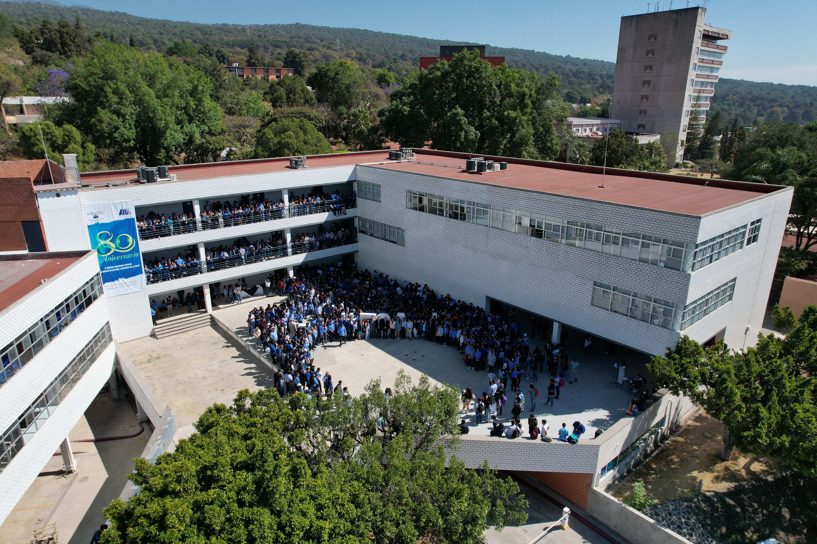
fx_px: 499
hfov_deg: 78.6
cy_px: 272
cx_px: 408
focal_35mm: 22
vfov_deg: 57.2
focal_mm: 8.38
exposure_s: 1/2500
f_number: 2.8
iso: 100
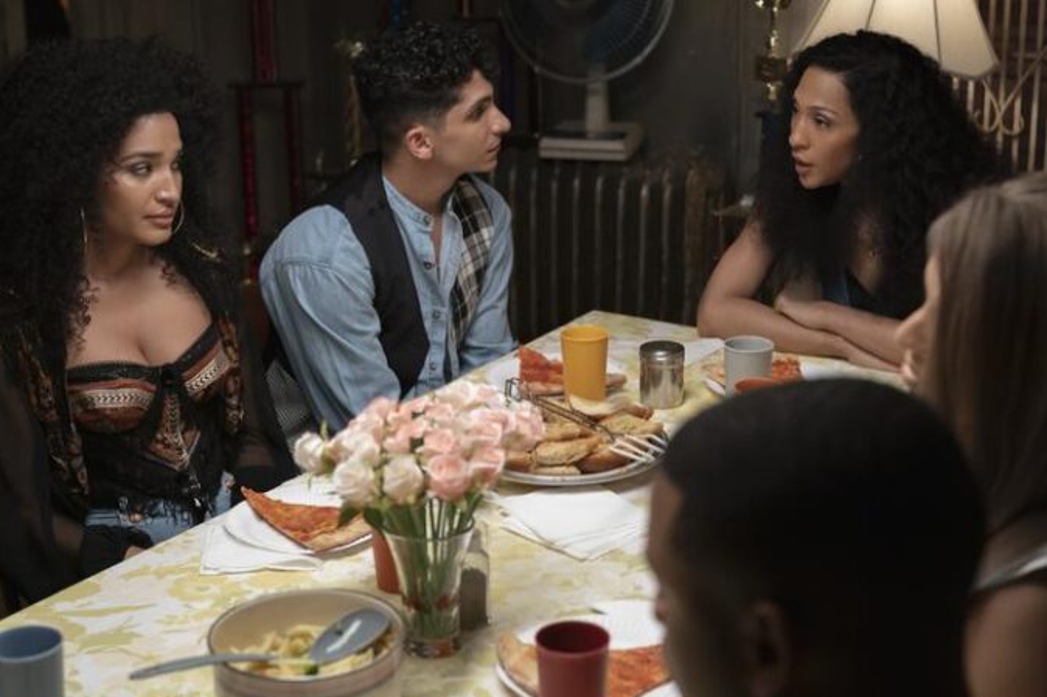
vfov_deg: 23.8
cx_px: 499
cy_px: 323
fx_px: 1657
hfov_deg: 35.1
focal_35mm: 57
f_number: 2.5
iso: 2500
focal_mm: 50
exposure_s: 1/160
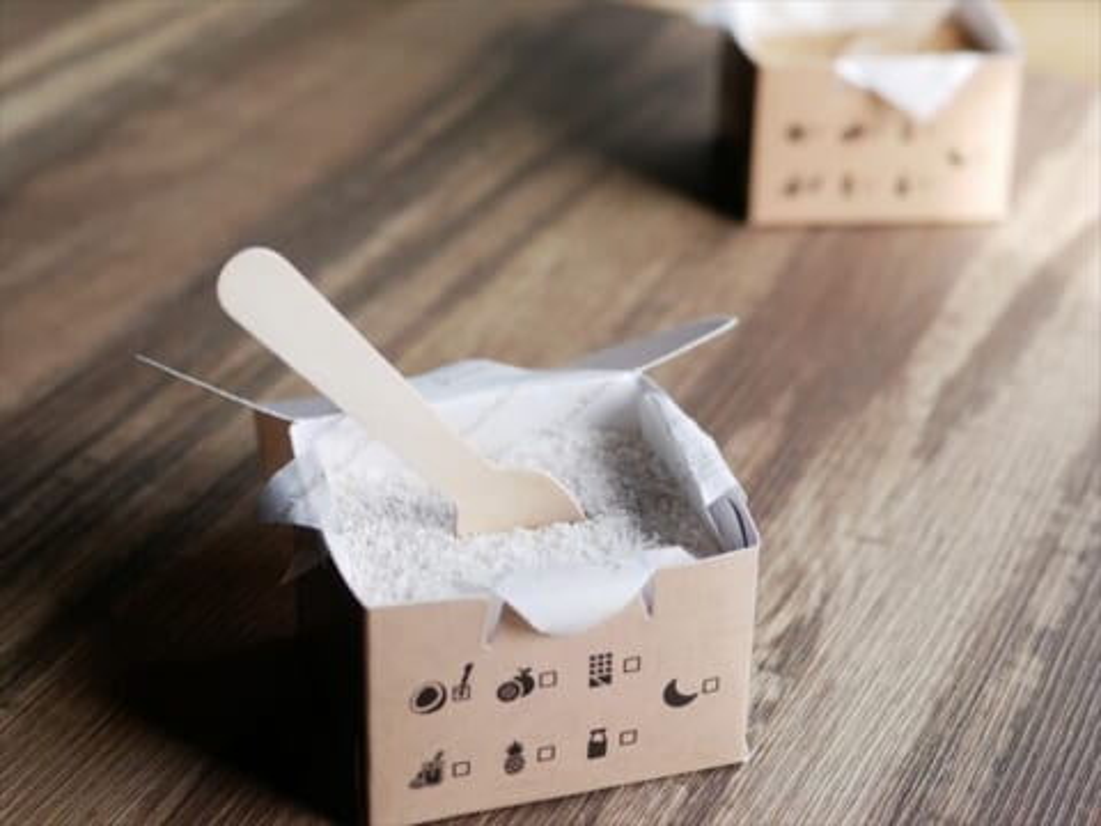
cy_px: 413
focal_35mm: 50
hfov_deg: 38.2
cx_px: 550
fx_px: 1590
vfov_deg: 29.1
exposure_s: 1/400
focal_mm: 25
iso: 200
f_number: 2.5
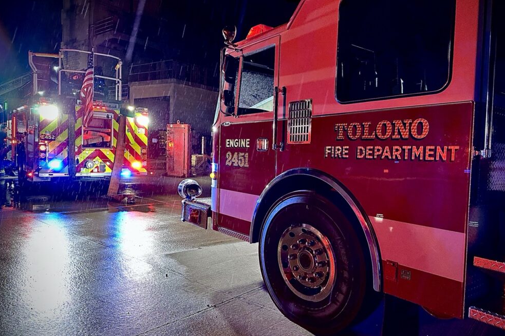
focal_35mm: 26
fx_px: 365
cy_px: 164
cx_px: 259
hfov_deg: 69.4
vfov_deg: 49.5
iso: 500
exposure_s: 1/59
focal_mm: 6.86
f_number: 1.78
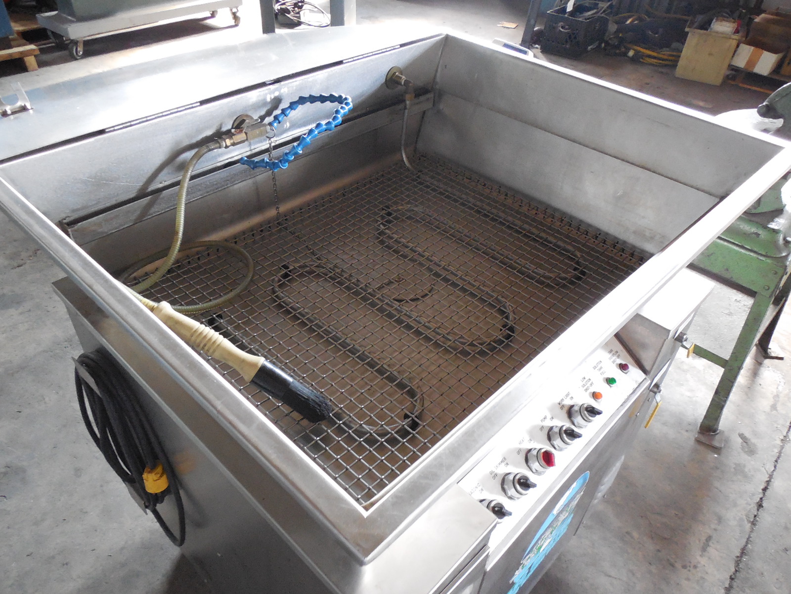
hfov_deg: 69.4
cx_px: 396
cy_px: 297
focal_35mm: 25
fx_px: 571
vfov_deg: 54.9
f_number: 3.3
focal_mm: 4.5
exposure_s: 1/8
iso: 800
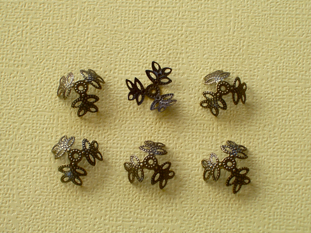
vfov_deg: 14.5
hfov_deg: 19.3
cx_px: 156
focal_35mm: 102
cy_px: 116
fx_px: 916
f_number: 4.6
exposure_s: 1/180
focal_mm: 16.8
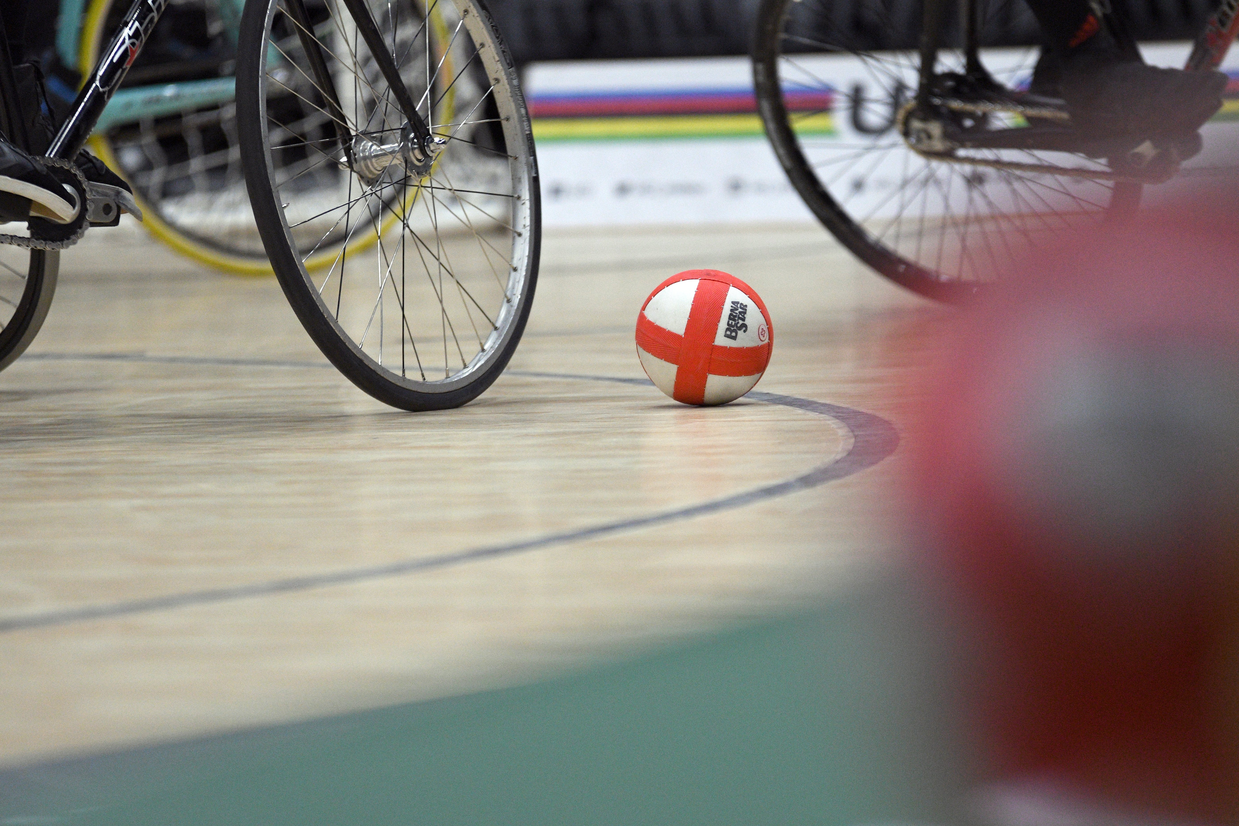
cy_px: 413
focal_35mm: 300
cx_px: 620
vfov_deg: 4.6
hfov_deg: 6.9
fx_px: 10324
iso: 2500
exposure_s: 1/2000
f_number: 2.8
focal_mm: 200
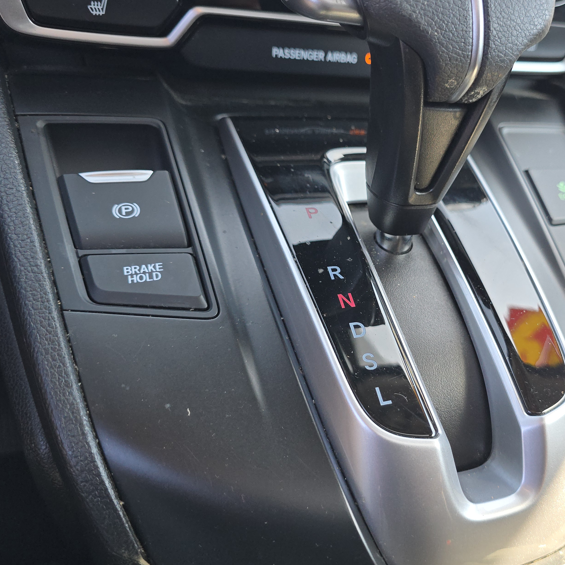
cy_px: 283
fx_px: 609
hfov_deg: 48.5
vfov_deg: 49.7
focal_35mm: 33
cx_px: 397
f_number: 1.7
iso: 80
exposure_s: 1/180
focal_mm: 6.3
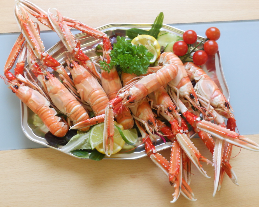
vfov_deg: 26.7
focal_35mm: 57
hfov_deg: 33.0
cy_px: 105
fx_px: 437
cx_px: 126
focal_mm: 9.8
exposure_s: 1/30
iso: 200
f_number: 4.8
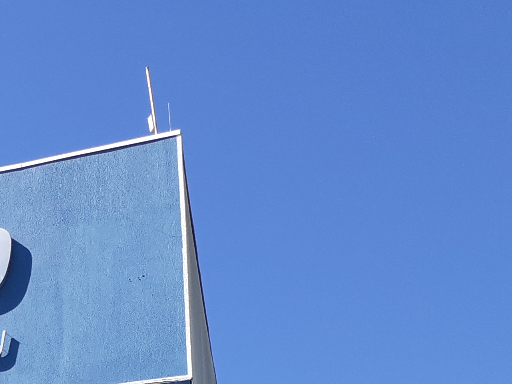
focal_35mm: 87
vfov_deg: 15.4
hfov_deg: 19.4
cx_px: -276
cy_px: 610
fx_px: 1287
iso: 40
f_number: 1.9
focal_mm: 3.6
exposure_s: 1/978
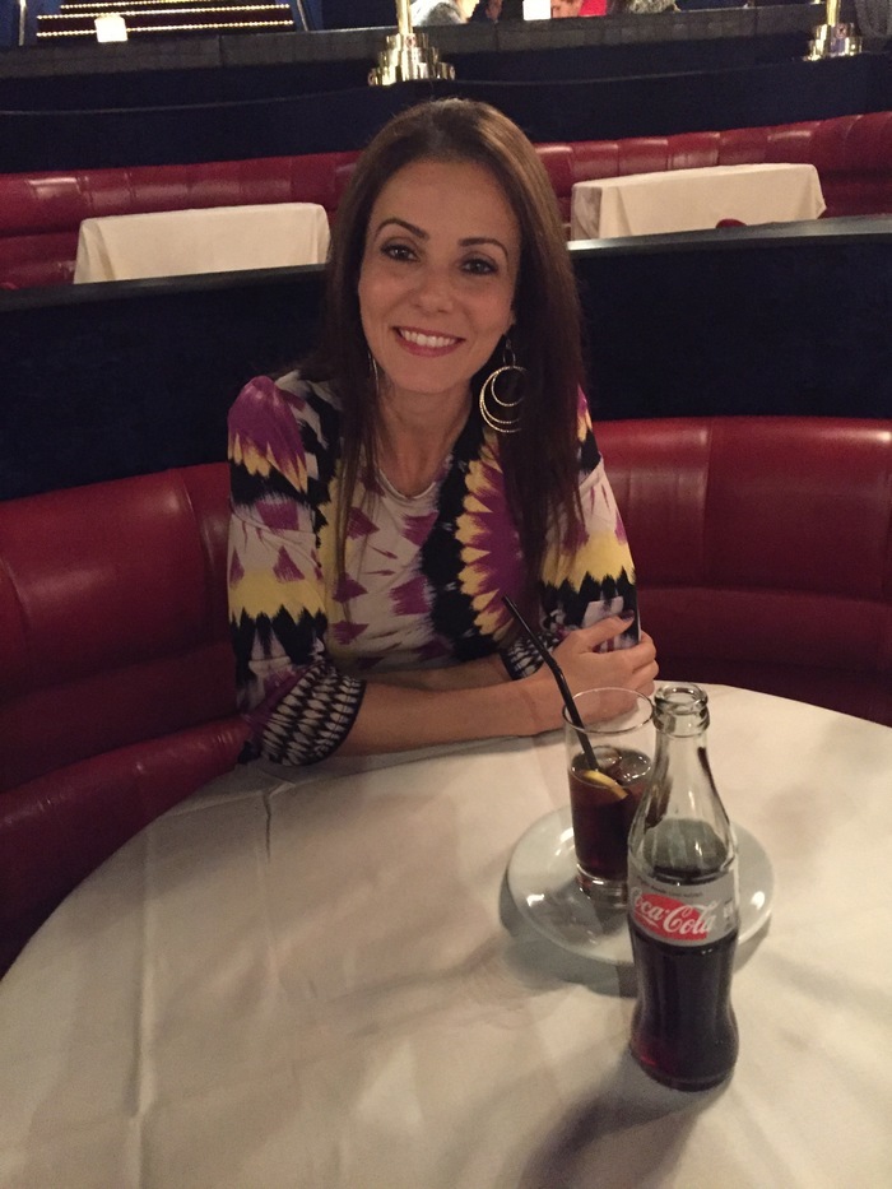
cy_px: 594
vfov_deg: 61.7
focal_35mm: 29
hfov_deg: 48.2
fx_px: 996
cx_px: 446
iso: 1250
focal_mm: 4.15
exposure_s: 1/17
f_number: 2.2
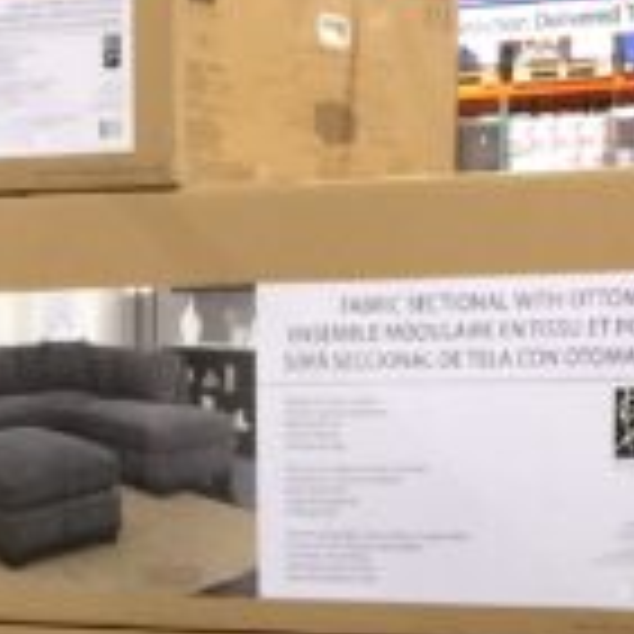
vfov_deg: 11.8
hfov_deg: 12.5
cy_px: 1025
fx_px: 2901
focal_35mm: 140
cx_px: 315
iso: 160
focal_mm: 4.15
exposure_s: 1/30
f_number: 2.2
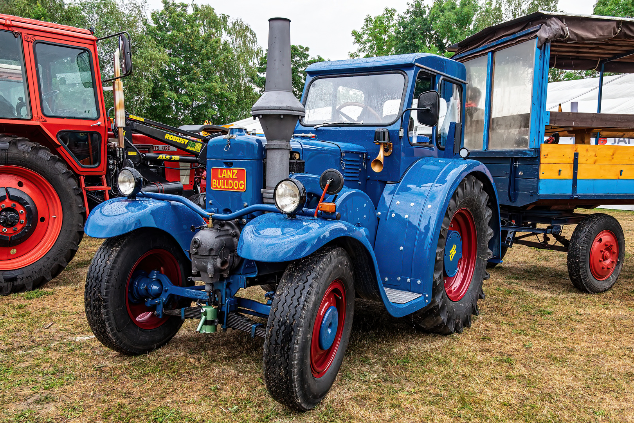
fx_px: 564
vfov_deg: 41.1
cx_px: 317
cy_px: 212
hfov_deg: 58.7
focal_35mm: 32
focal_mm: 21.1
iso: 200
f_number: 5.6
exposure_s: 1/170
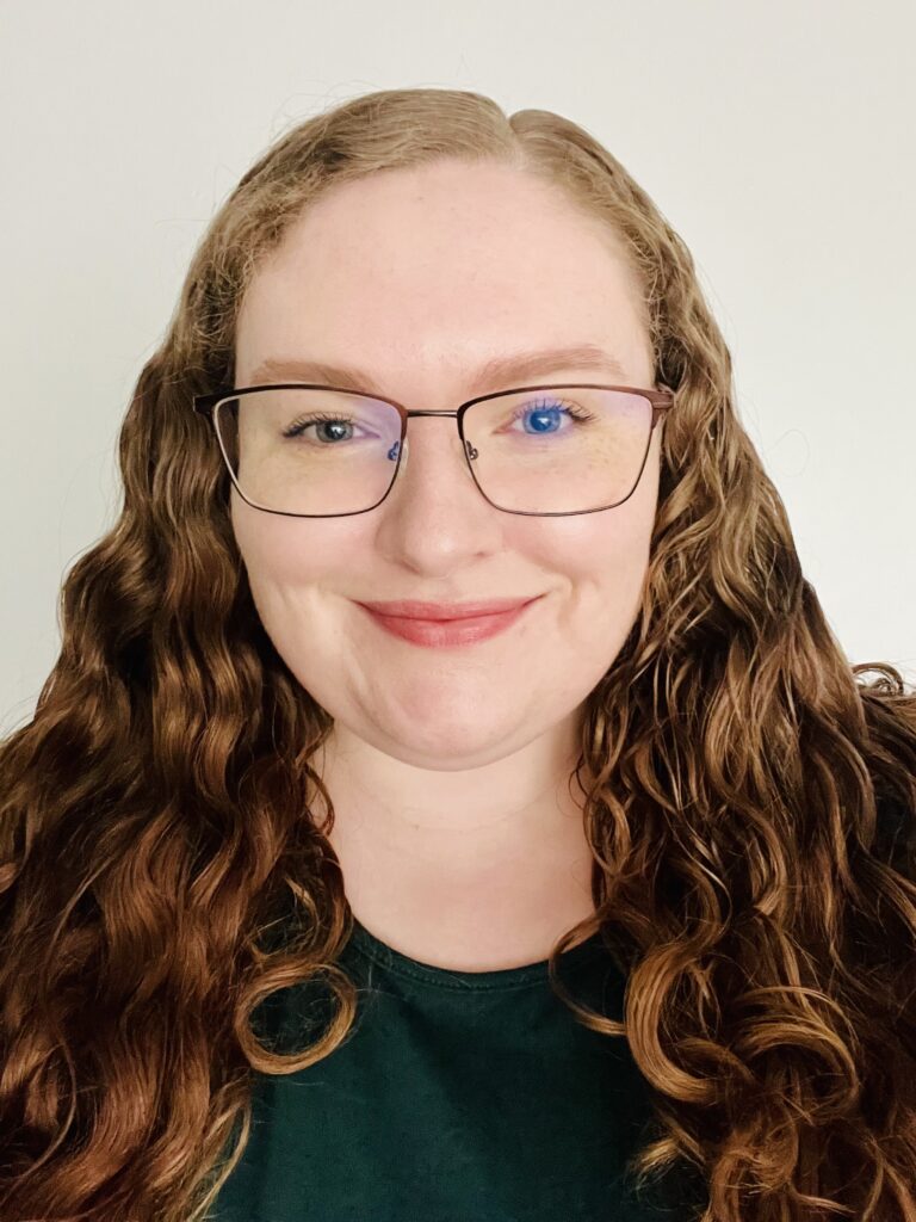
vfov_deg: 60.0
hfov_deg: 46.8
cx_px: 458
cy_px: 611
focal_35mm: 30
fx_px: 1058
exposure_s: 1/30
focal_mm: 2.71
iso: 640
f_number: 2.2
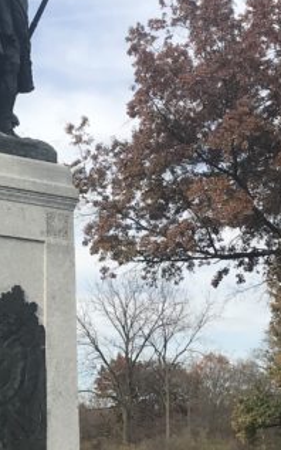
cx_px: 88
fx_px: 1177
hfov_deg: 13.6
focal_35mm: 96
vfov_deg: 21.6
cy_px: 257
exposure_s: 1/1650
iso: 20
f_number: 1.8
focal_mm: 3.99
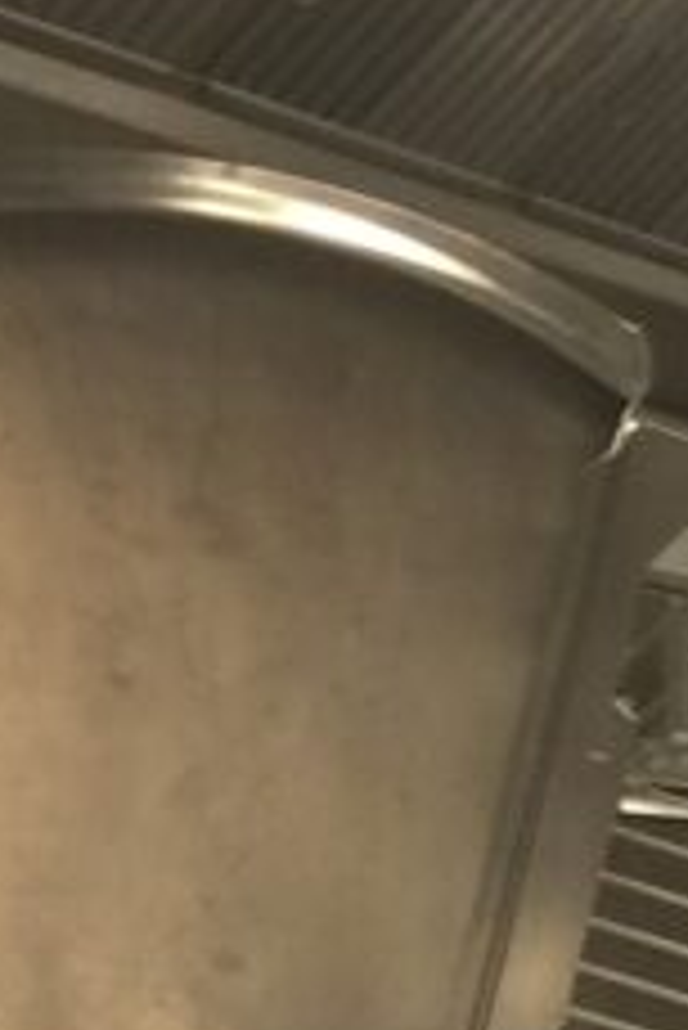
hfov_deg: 6.1
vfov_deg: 9.7
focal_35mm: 202
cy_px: 1745
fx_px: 5781
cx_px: 2343
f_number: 2.2
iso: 40
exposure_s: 1/17
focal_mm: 4.15
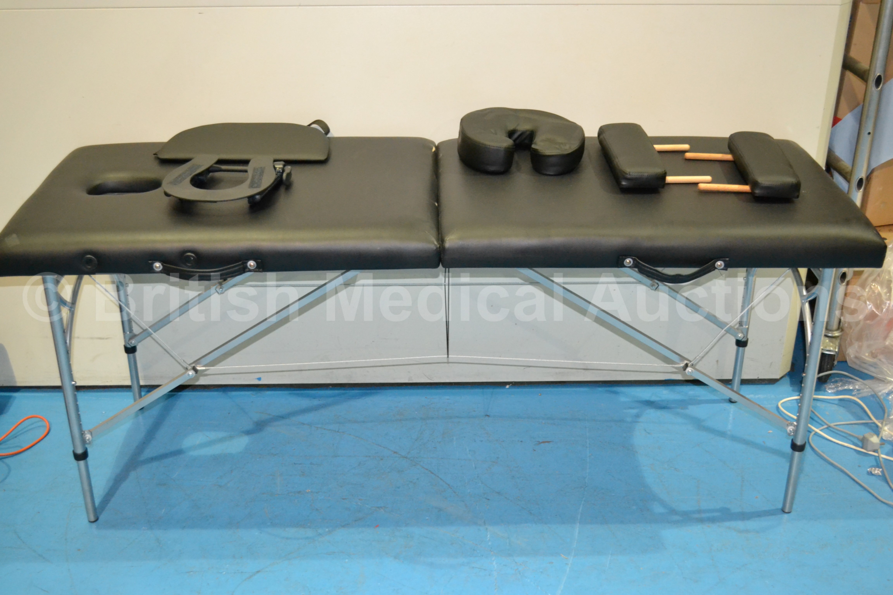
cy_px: 298
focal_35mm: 42
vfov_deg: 31.9
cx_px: 446
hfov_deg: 46.4
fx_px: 1042
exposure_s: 1/60
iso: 3200
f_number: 4.5
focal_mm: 28
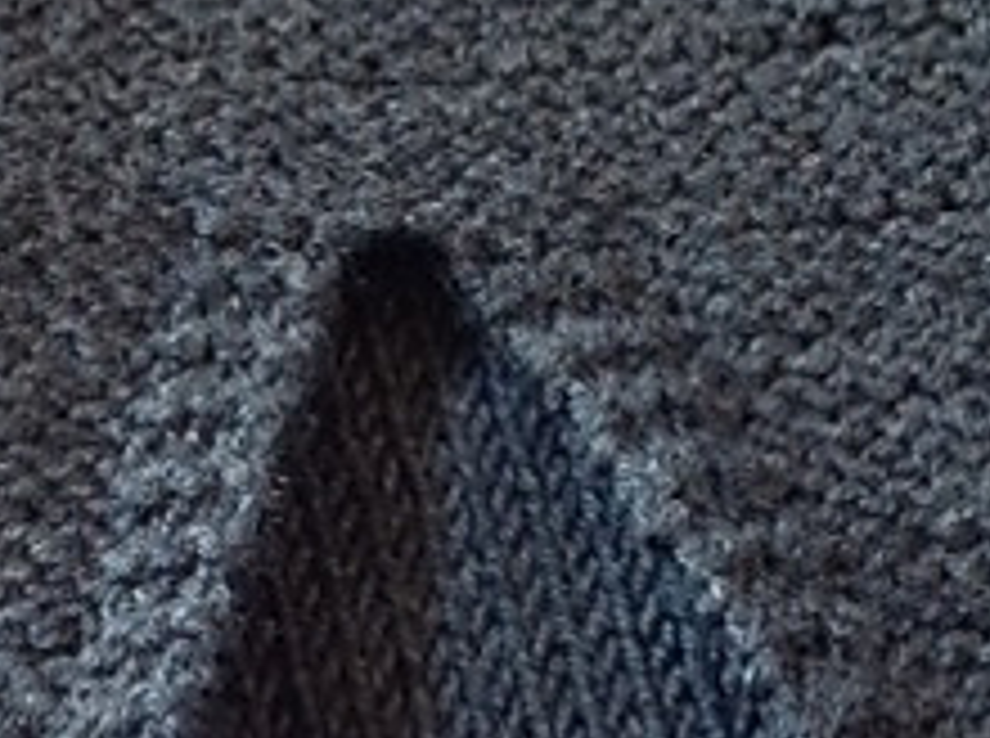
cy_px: 914
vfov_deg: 14.0
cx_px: 500
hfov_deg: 19.3
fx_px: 2911
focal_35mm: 102
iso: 250
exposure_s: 1/15
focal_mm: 4.28
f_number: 2.4
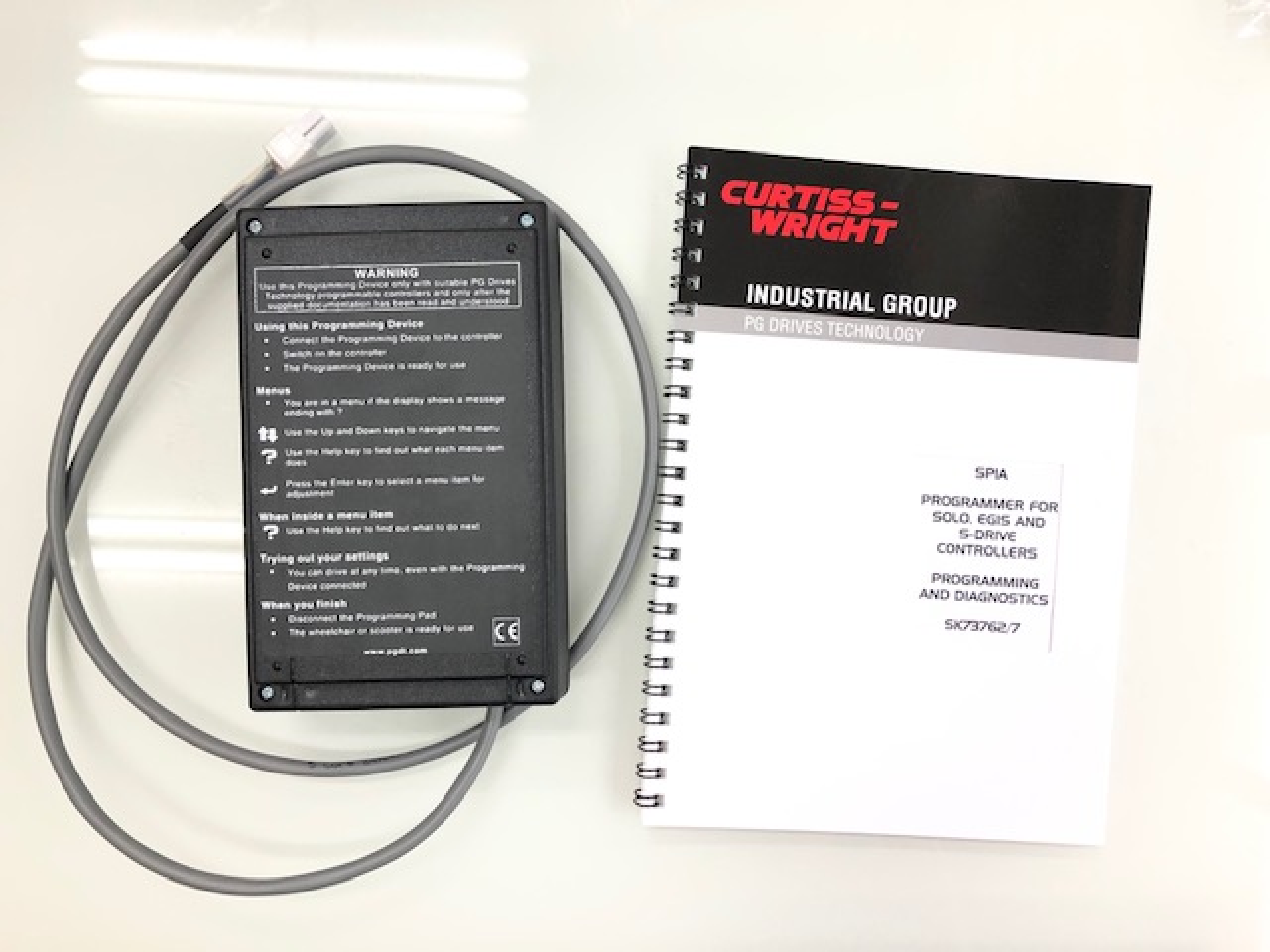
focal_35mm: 28
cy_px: 476
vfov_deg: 49.7
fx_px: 1027
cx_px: 635
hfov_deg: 63.4
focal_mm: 3.99
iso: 32
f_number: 1.8
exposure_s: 1/30
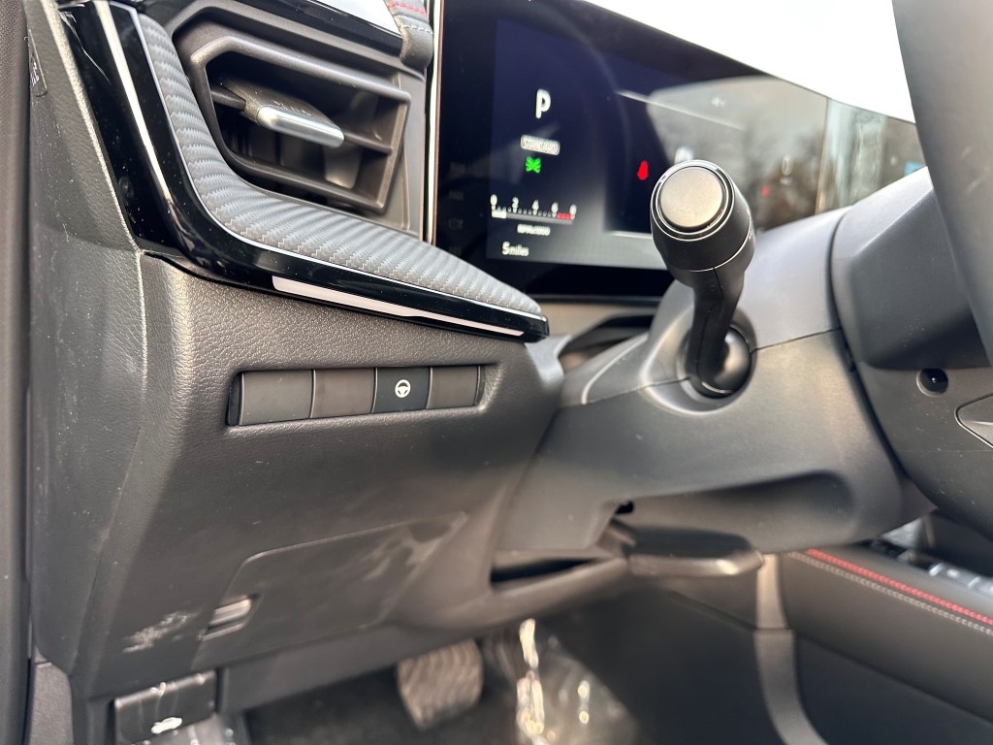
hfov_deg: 71.6
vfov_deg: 56.8
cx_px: 496
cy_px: 372
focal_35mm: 24
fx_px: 688
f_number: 1.78
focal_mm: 6.86
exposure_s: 1/72
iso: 250
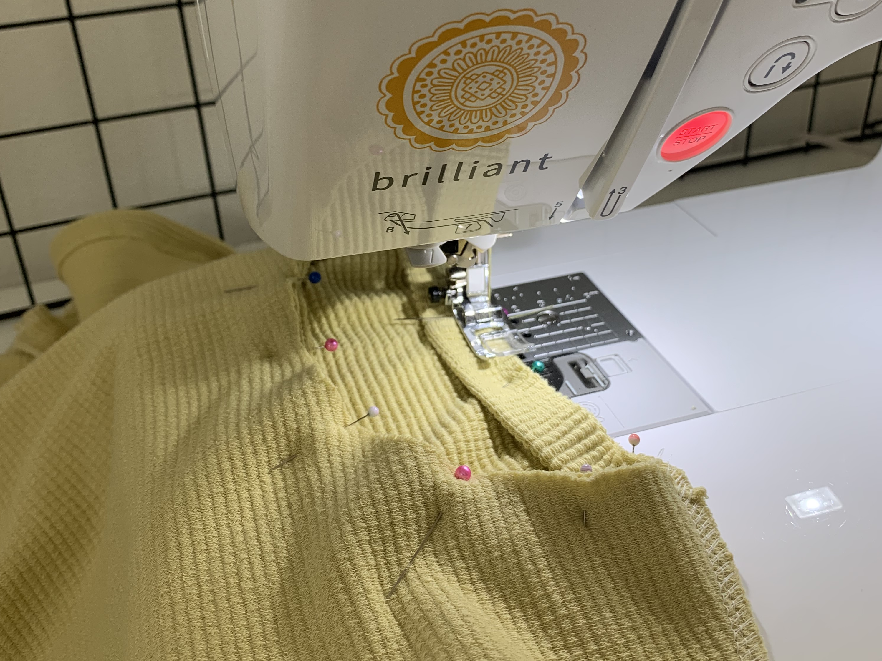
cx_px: 441
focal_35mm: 35
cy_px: 275
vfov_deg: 40.6
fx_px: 892
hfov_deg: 52.6
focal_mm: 4.25
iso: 50
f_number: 1.8
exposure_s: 1/60
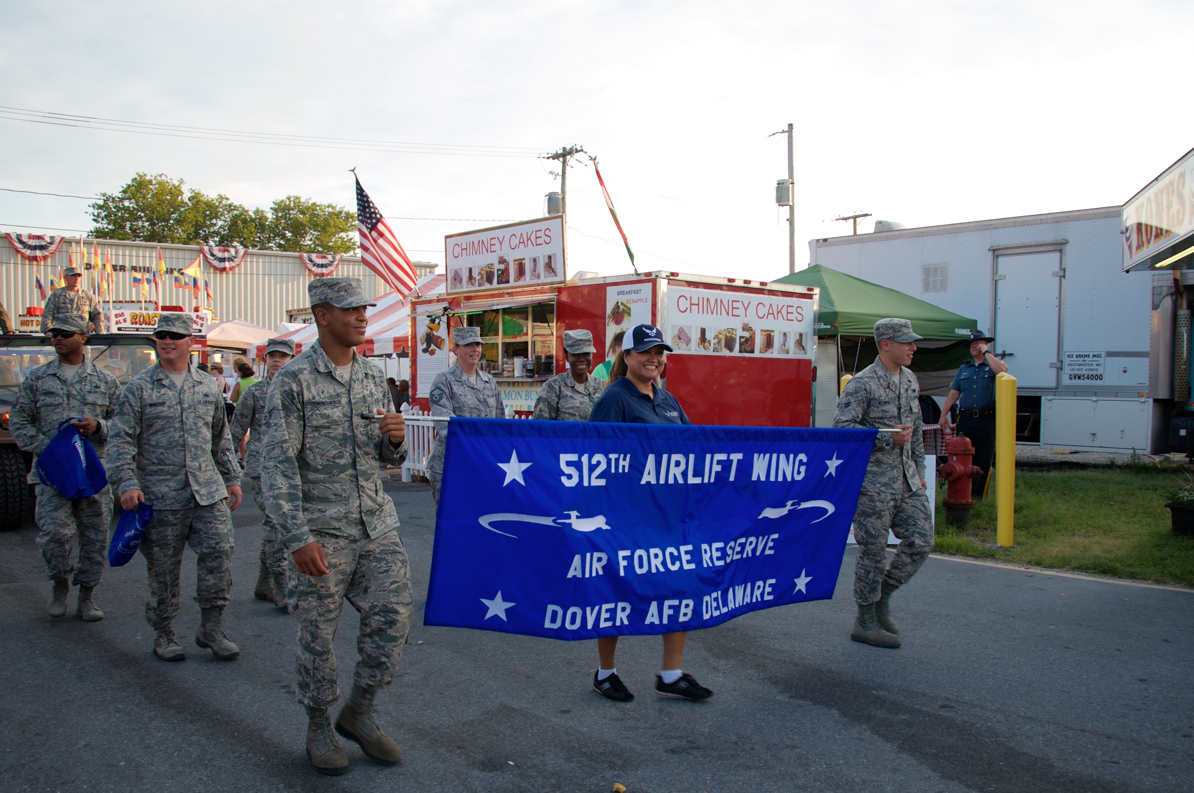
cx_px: 624
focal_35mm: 31
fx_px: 1027
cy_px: 442
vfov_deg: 42.2
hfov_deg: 60.3
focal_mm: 18
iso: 100
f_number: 5
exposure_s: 1/125
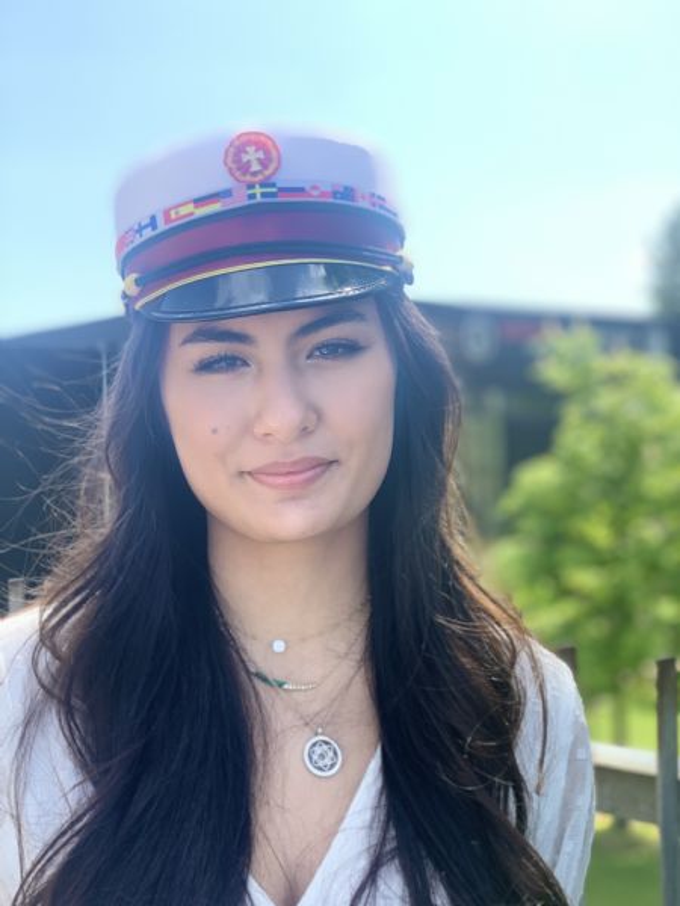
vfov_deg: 36.8
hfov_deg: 28.0
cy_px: 453
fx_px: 1362
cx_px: 340
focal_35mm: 52
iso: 16
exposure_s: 1/158
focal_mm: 6
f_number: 2.4
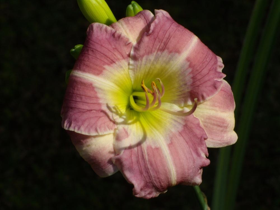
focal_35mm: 180
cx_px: 140
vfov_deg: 8.2
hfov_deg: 11.0
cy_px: 105
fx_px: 1456
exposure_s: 1/160
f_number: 10.9
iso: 80
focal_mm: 32
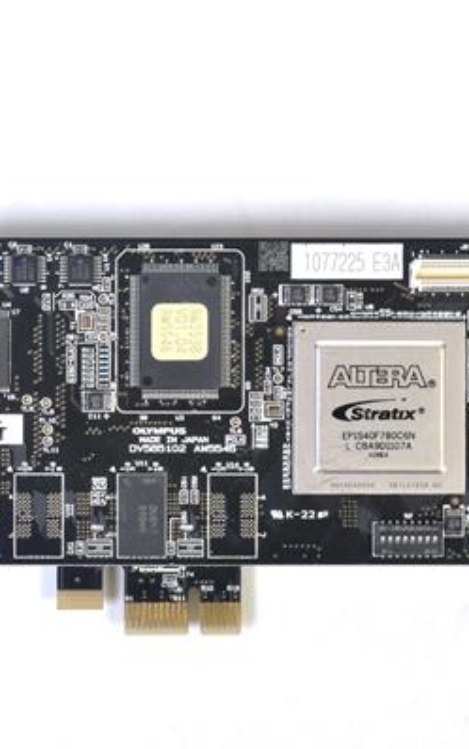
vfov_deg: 16.5
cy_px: 374
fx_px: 2591
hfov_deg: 10.3
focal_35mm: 127
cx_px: 305
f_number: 13
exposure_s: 1/200
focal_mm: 55
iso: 200
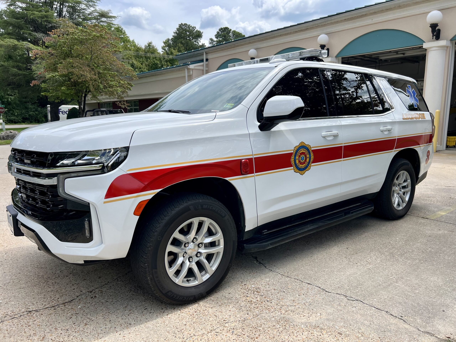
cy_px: 171
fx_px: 343
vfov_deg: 53.1
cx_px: 228
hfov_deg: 67.3
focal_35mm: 26
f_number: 1.5
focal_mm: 5.7
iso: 50
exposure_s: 1/1575
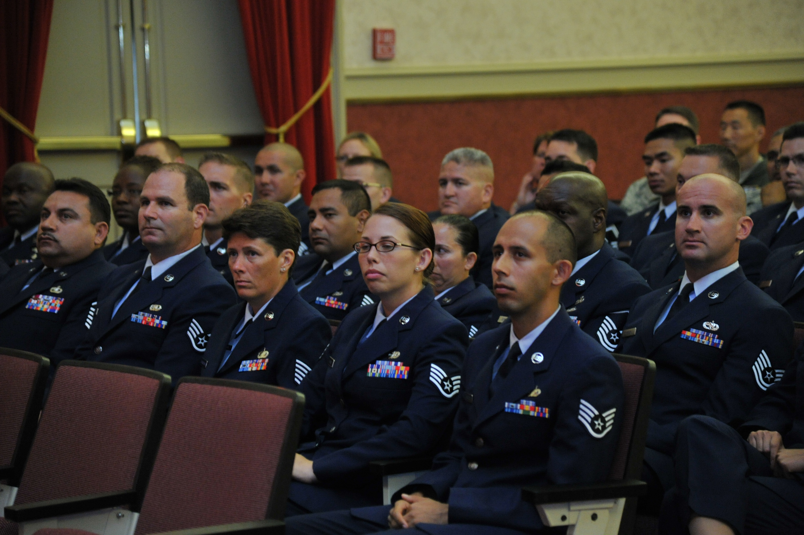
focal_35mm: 120
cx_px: 402
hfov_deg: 17.1
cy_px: 268
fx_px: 2679
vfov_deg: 11.4
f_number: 4
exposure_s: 1/80
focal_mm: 120
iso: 5000
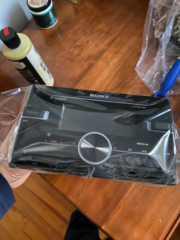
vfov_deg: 67.3
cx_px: 90
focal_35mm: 26
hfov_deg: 53.1
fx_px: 180
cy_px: 120
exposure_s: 1/13
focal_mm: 4.25
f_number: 1.8
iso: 500
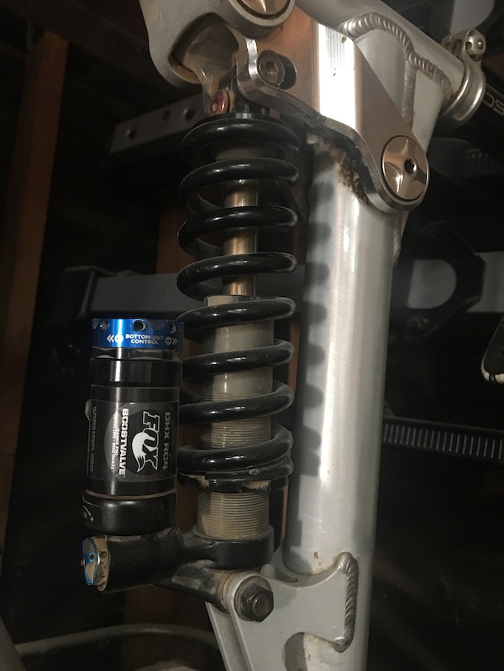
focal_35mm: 29
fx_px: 563
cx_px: 252
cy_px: 336
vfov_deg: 61.7
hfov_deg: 48.2
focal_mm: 4.15
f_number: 2.2
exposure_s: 1/15
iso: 250
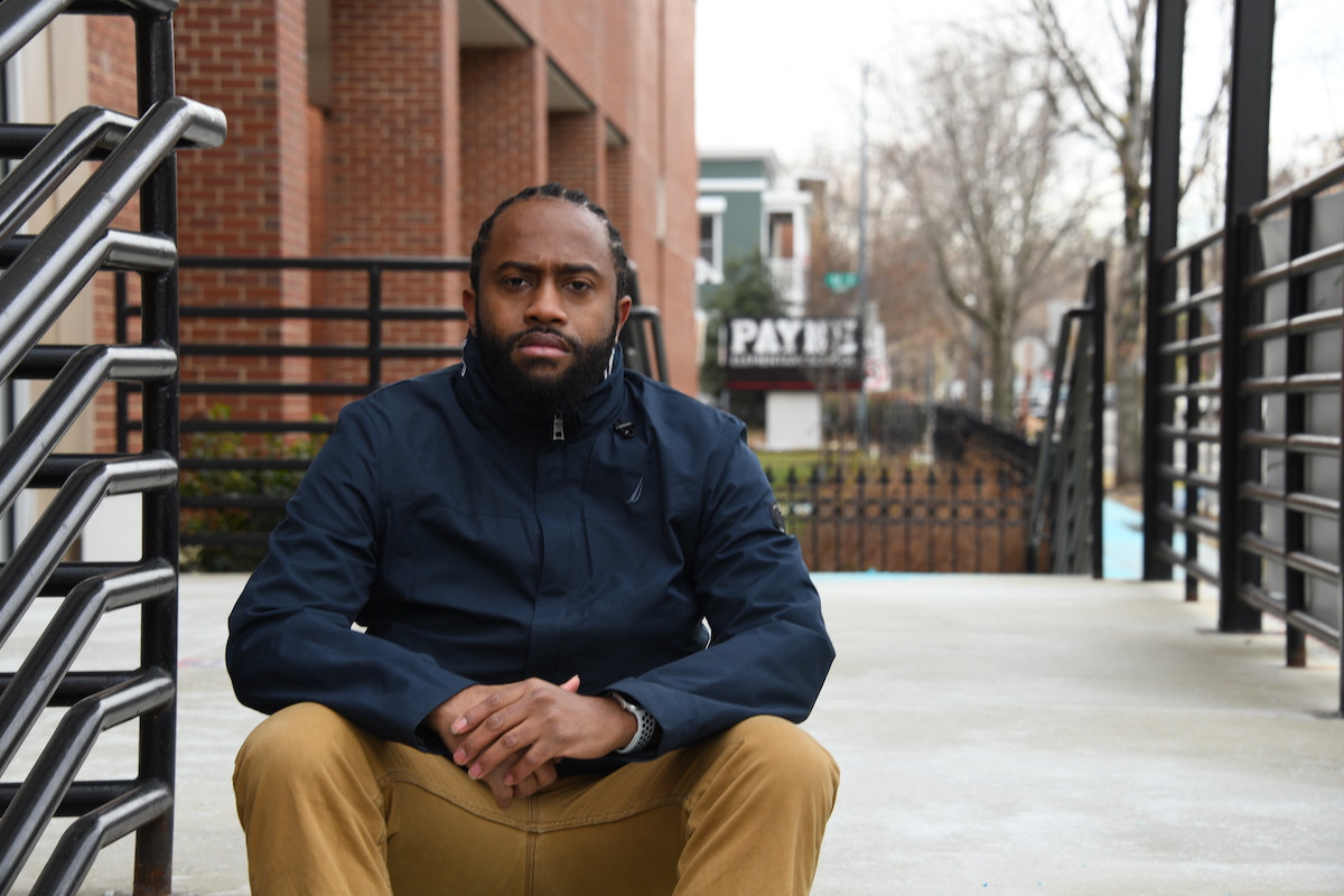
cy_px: 448
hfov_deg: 22.1
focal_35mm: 92
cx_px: 672
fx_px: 3434
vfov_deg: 14.9
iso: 400
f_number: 7.1
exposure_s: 1/160
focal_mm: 92
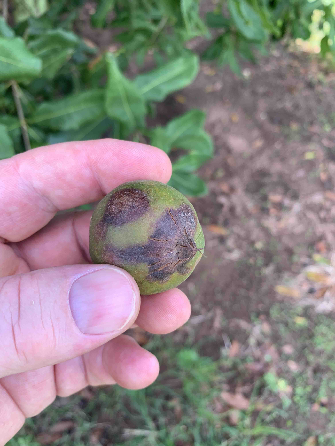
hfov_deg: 53.1
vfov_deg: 67.3
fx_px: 335
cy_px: 223
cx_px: 168
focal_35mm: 26
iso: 32
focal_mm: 4.25
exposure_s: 1/121
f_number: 1.8
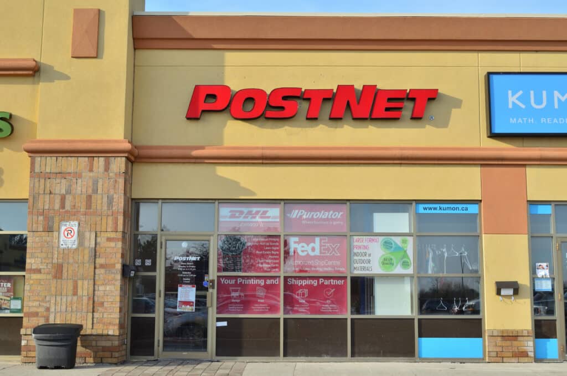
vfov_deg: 29.7
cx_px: 284
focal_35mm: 45
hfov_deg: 43.7
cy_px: 188
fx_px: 707
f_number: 8
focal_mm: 30
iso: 100
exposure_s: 1/80
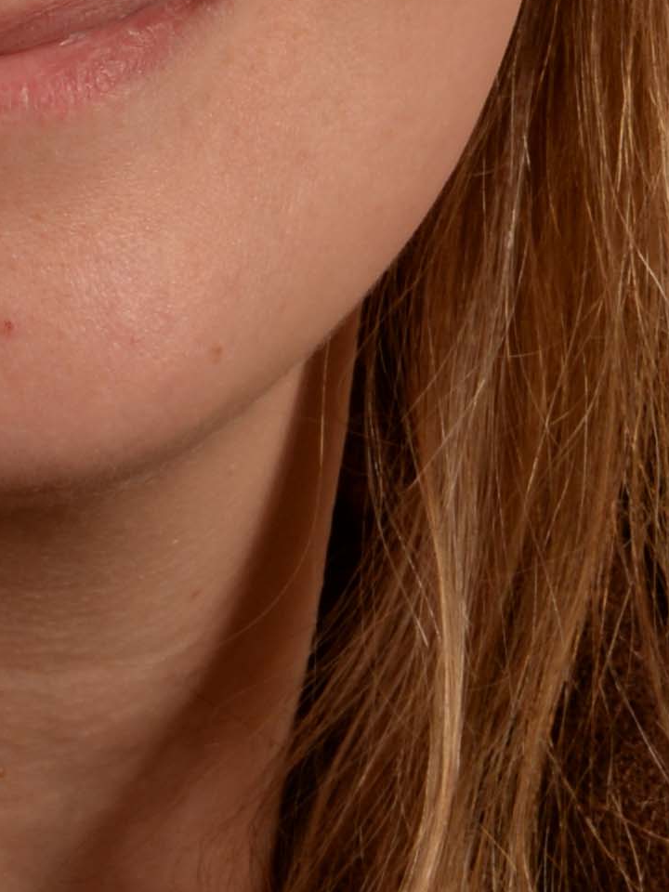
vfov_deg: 2.7
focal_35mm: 723
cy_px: 313
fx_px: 18631
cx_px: 19
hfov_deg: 2.1
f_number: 18
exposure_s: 1/80
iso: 200
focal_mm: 120
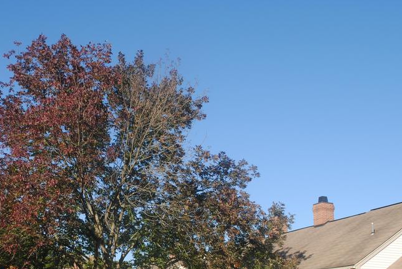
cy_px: 204
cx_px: 132
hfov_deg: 45.6
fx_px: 469
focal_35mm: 42
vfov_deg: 31.4
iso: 100
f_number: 7.1
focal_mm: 18
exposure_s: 1/200
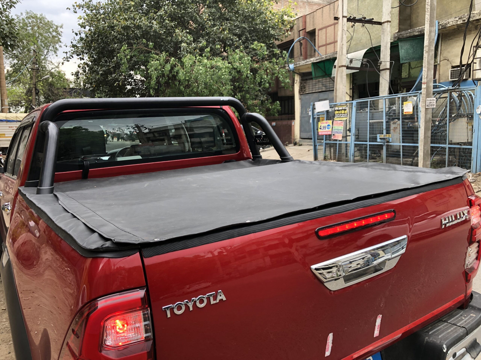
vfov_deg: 49.7
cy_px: 180
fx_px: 389
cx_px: 240
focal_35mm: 28
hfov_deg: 63.4
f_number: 1.8
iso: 25
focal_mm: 4
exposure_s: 1/120
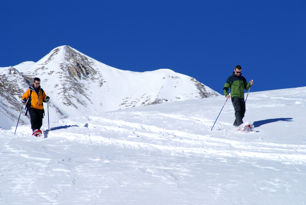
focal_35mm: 240
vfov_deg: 5.7
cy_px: 102
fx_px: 2043
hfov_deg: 8.6
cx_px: 153
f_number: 11
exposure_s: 1/400
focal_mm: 160
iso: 100
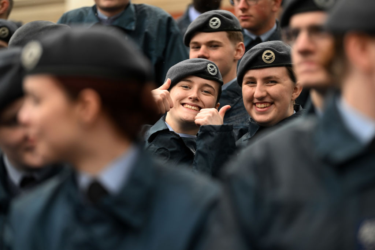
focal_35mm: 135
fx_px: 1406
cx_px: 188
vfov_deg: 10.2
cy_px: 125
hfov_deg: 15.2
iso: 640
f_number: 2.8
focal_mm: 135
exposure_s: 1/1250
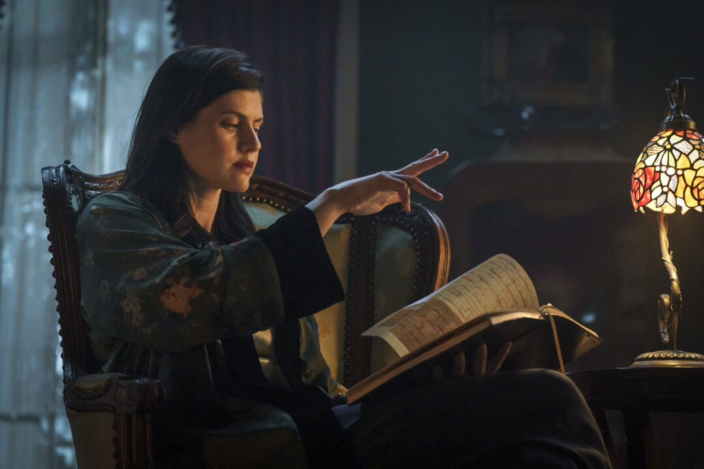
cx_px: 352
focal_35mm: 78
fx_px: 1525
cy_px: 234
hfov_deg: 26.0
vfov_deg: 17.5
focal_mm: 78
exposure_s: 1/100
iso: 4000
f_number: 2.8
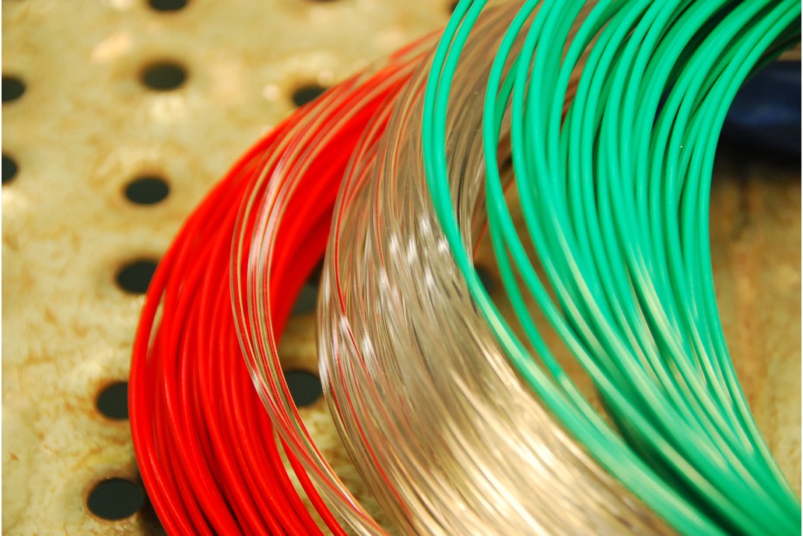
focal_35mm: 202
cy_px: 268
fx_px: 4517
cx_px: 402
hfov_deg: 10.2
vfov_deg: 6.8
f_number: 6
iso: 800
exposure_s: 1/80
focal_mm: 135
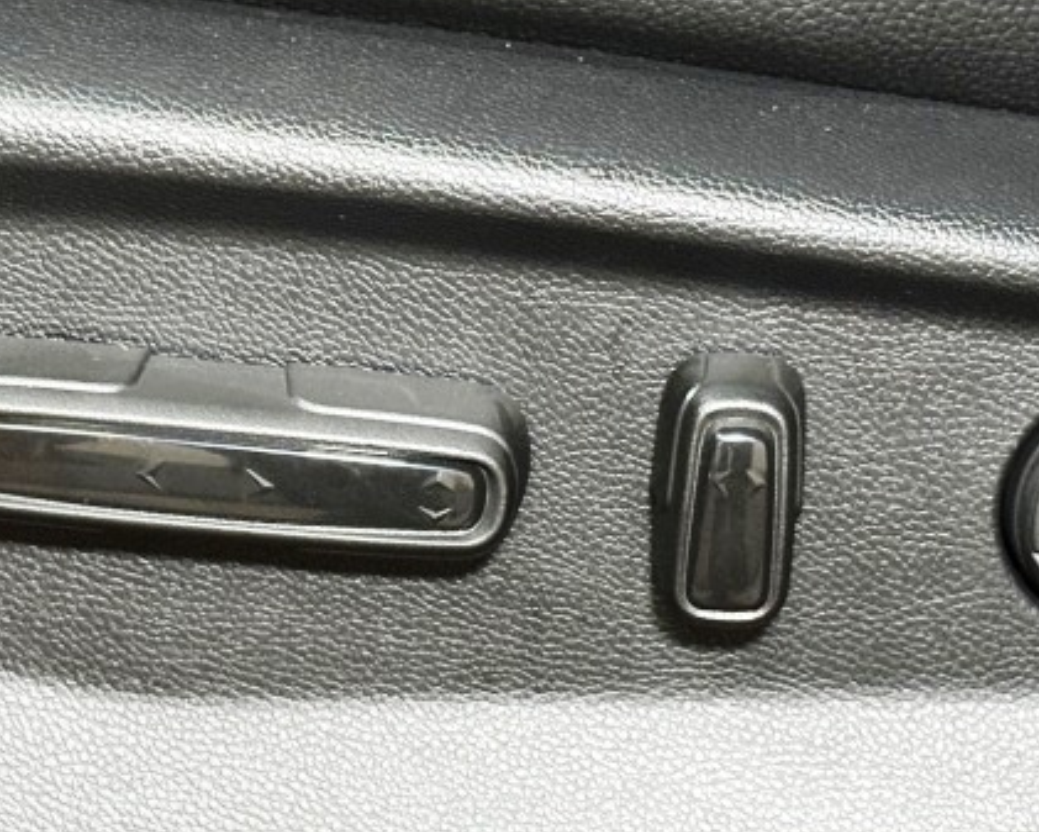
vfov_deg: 13.5
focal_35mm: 114
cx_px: 540
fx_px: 3506
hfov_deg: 16.9
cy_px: 531
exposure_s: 1/30
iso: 640
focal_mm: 6.86
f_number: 1.78
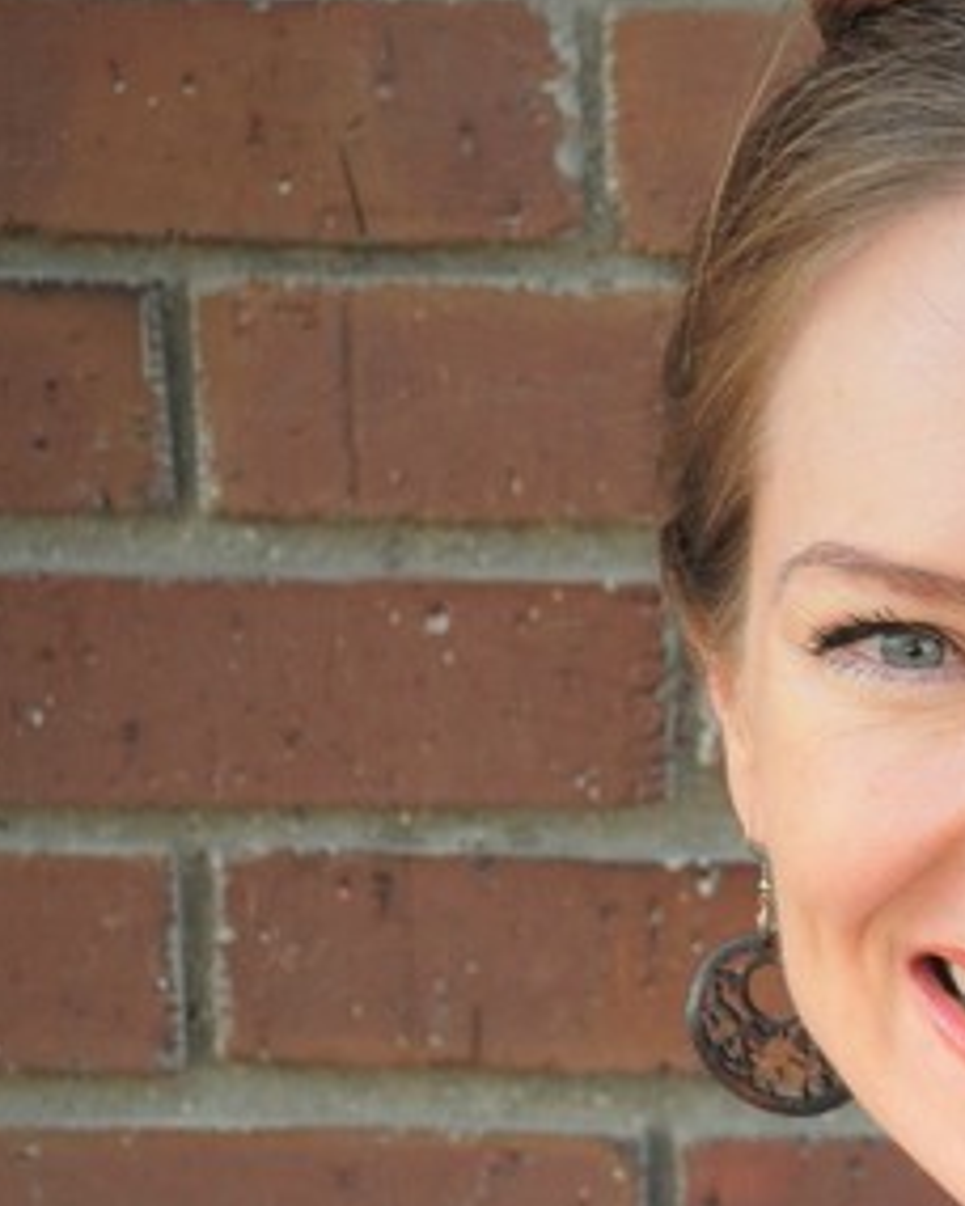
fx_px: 7890
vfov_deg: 8.7
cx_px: 1219
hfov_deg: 6.9
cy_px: 1390
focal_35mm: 221
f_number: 5.6
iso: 800
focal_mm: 48
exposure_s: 1/125
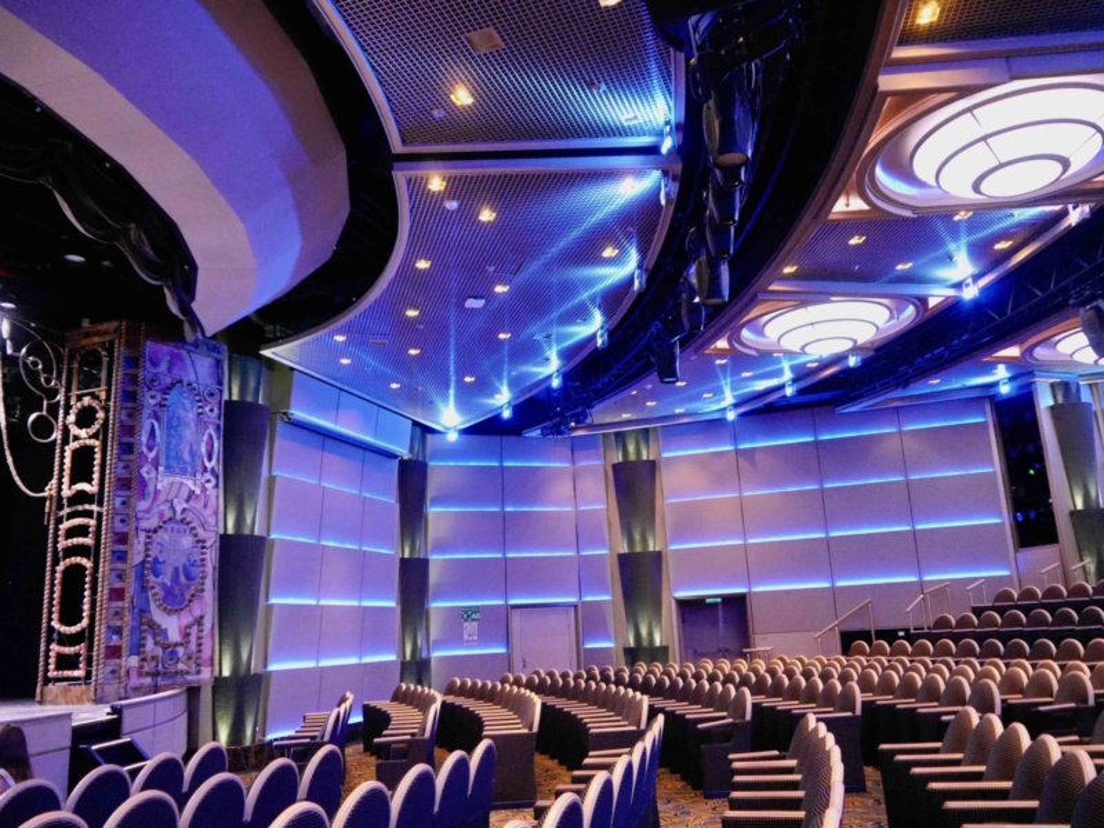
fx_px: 893
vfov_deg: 49.7
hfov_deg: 63.4
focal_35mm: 28
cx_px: 552
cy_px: 414
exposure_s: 1/50
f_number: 3.5
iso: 3200
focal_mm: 14
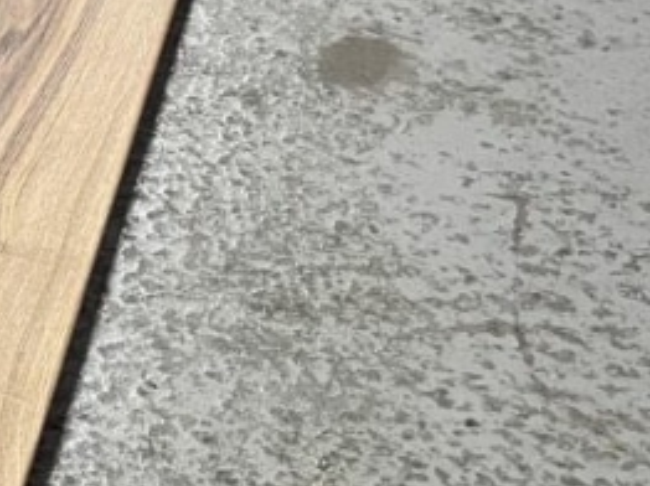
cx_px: -664
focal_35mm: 106
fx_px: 1989
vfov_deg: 13.9
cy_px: 293
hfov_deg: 15.0
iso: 125
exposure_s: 1/50
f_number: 1.6
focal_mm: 4.2
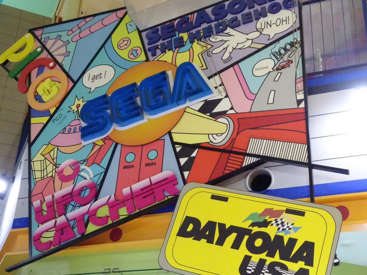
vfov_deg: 27.5
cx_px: 189
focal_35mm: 53
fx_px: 562
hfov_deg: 36.2
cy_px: 136
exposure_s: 1/50
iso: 2500
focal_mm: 7.58
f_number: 4.5
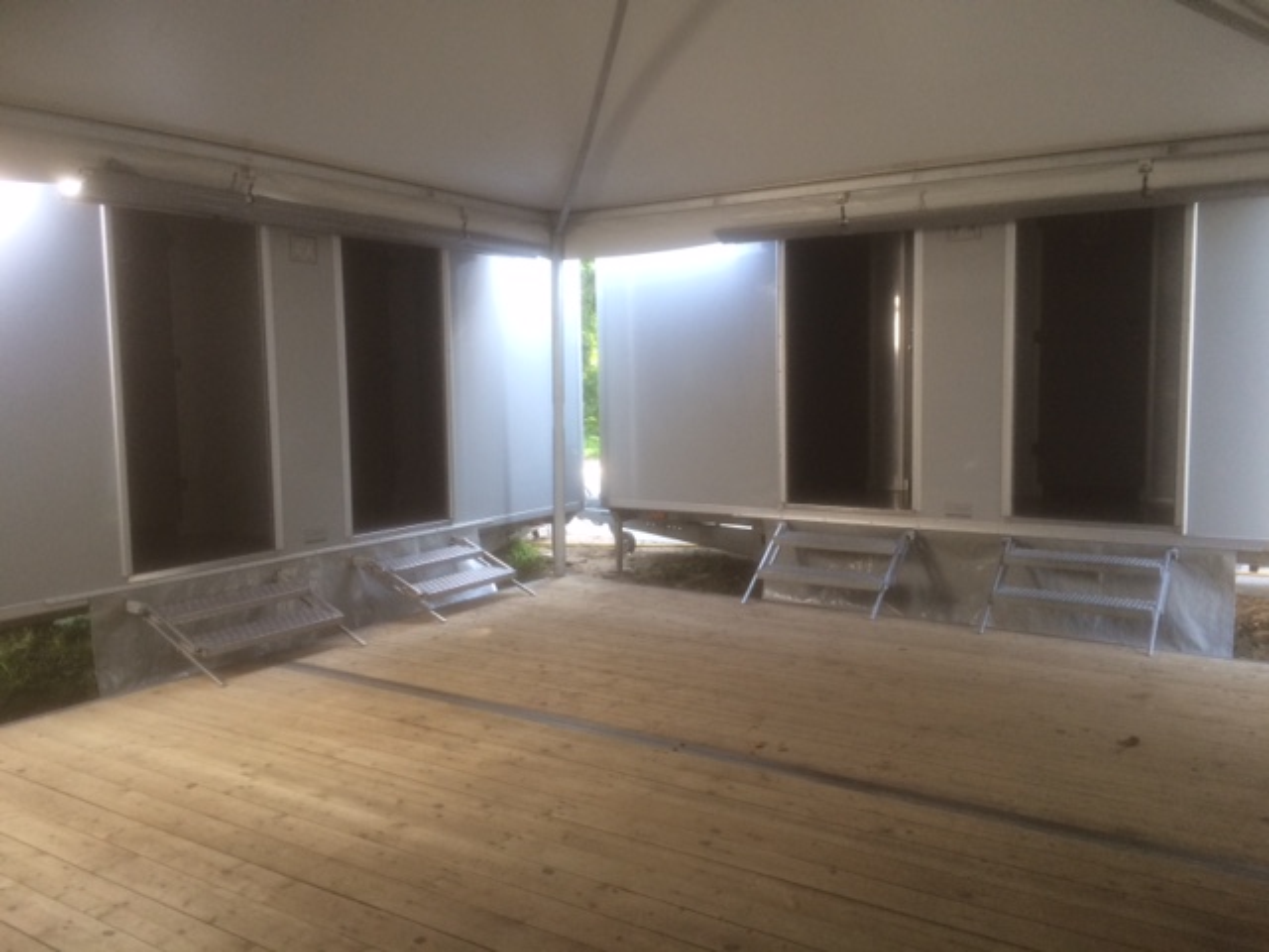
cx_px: 634
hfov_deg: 61.7
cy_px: 476
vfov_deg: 48.2
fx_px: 1063
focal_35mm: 29
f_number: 2.2
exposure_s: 1/30
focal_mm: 4.15
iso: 40
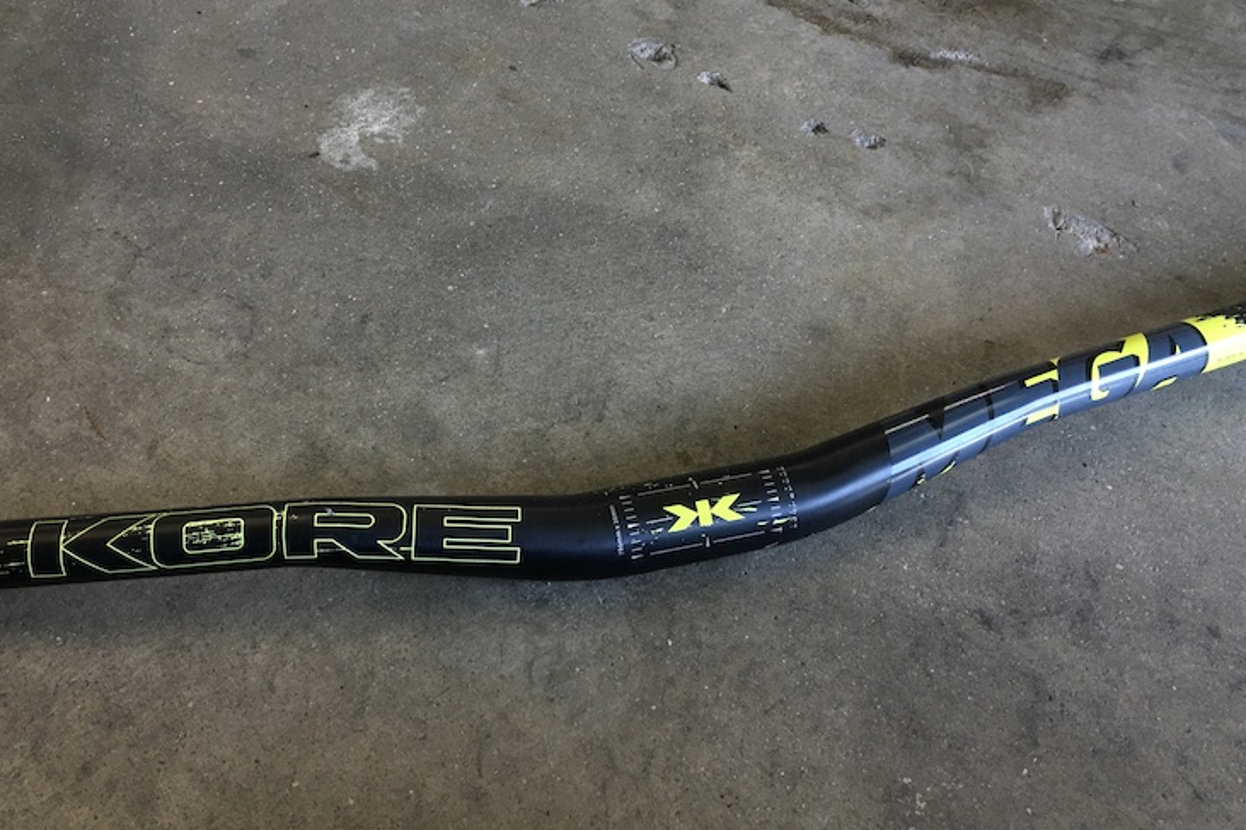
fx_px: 1142
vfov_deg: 39.9
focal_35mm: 33
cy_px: 431
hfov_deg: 57.2
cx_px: 610
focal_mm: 4.15
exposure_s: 1/30
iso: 25
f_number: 2.2
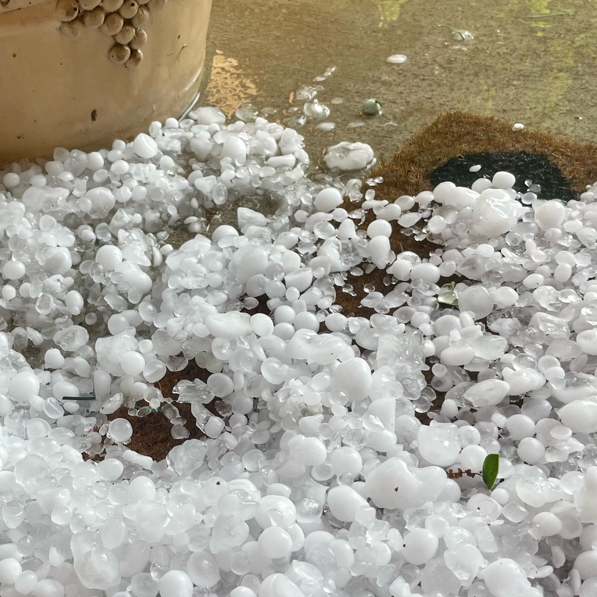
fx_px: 937
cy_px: 378
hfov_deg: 34.6
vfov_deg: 35.1
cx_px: 147
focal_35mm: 48
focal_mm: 4.2
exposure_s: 1/362
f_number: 1.6
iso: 32
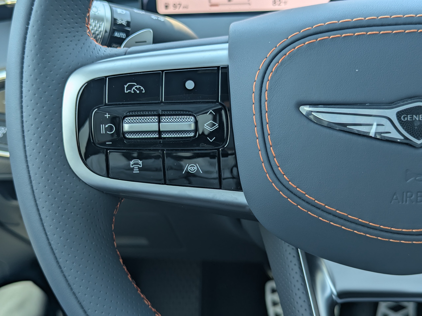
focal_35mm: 48
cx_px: 211
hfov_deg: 39.7
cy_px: 158
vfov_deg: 30.3
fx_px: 585
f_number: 1.85
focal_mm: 6.81
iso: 40
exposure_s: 1/130
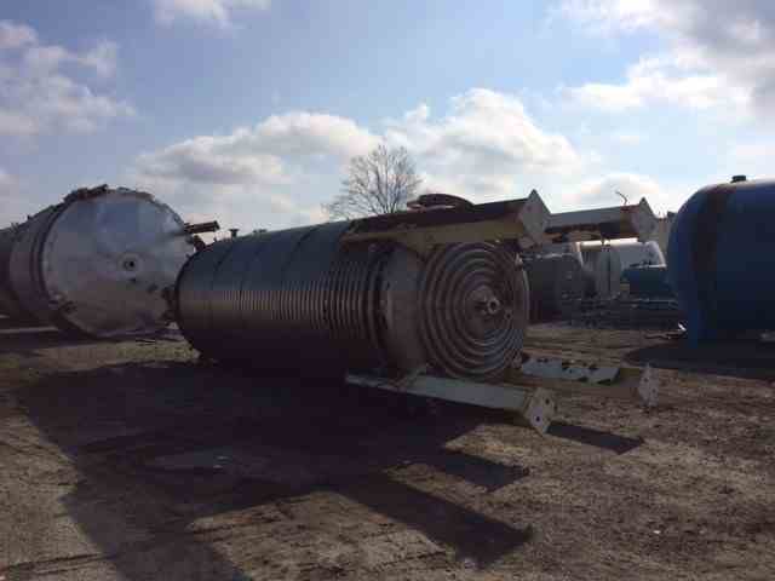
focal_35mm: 29
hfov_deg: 61.7
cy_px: 290
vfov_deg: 48.2
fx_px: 649
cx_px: 388
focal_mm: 4.15
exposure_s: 1/6849
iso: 32
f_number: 2.2
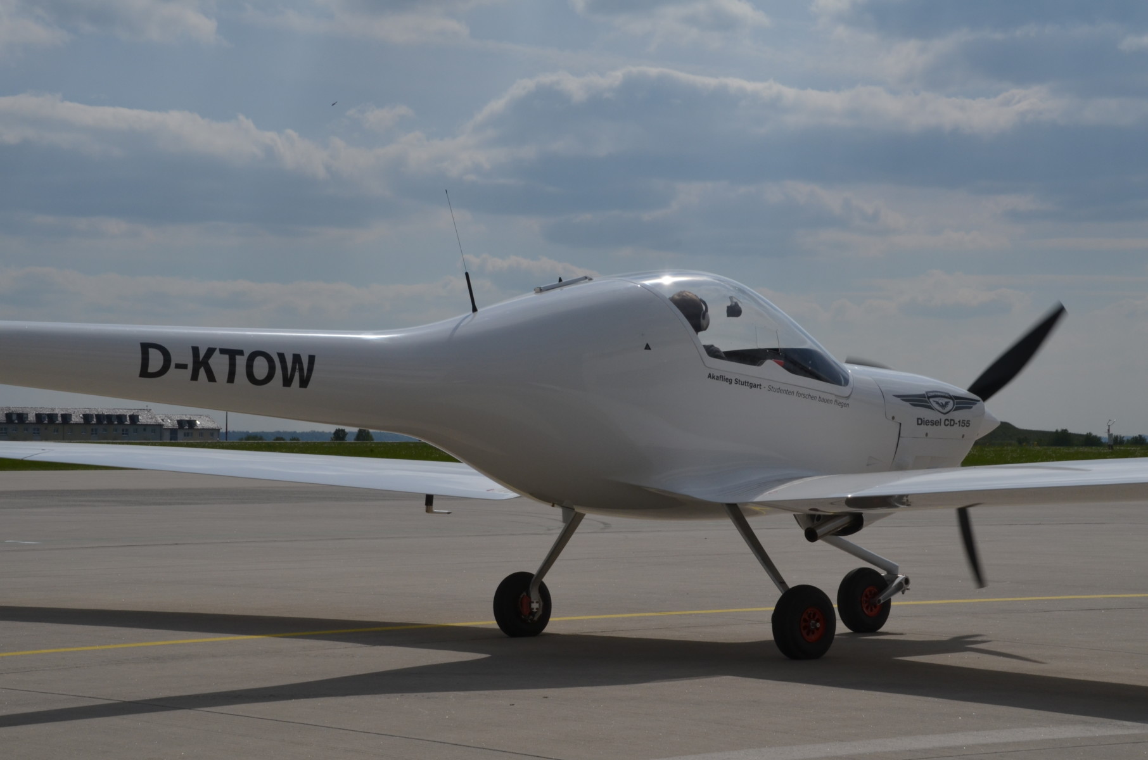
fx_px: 2387
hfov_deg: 27.0
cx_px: 574
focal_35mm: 75
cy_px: 380
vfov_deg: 18.1
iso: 320
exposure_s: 1/1250
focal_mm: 50
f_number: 18
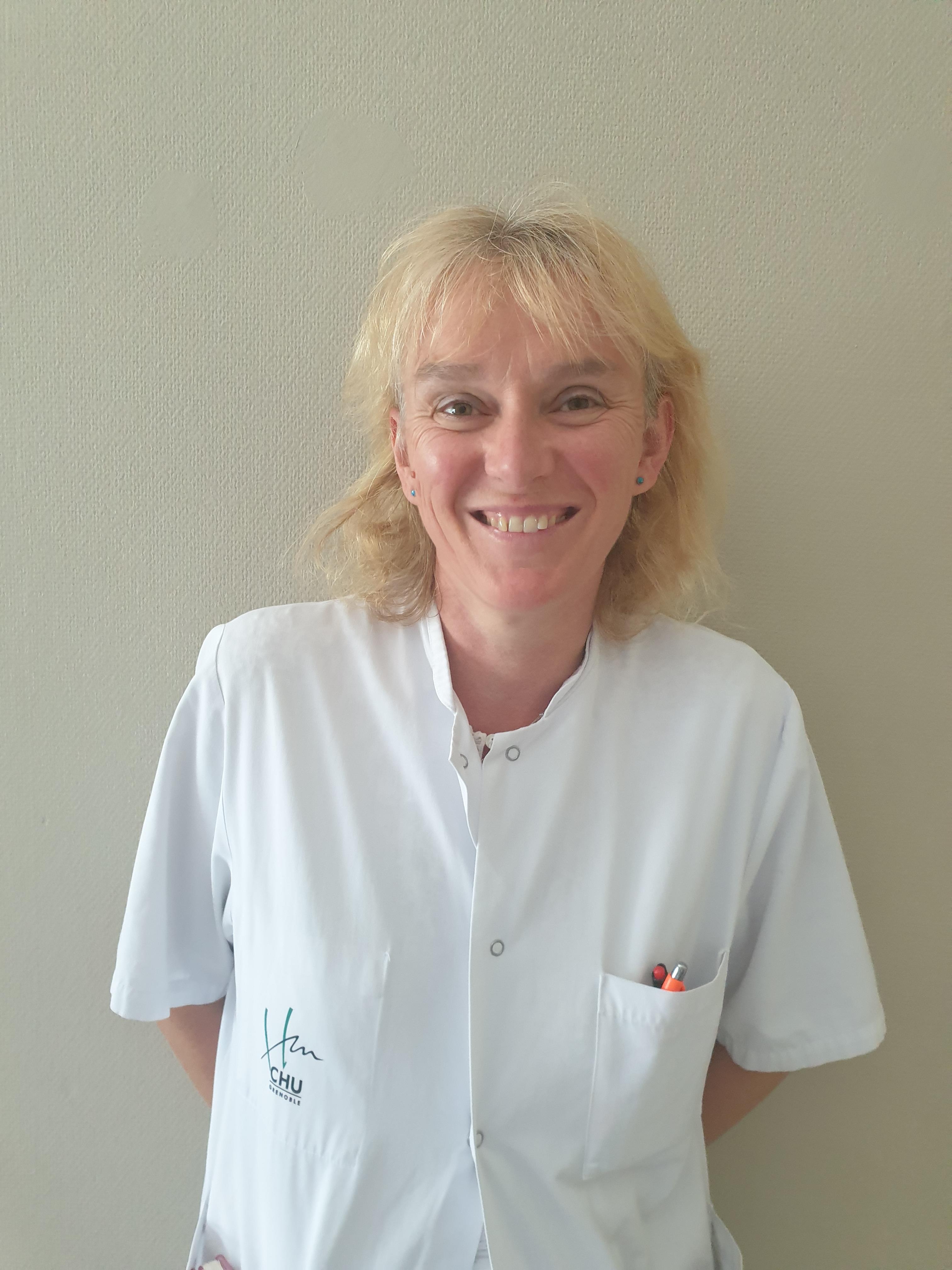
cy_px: 635
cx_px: 476
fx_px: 953
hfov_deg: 53.1
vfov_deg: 67.3
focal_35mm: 26
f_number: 2.4
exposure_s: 1/50
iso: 320
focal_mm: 4.3
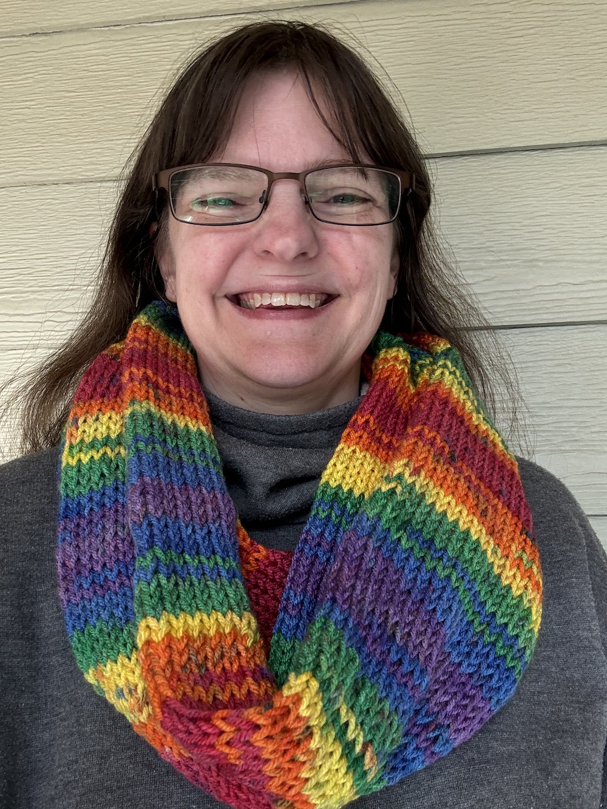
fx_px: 701
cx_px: 304
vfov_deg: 60.0
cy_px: 404
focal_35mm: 30
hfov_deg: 46.8
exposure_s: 1/60
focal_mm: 2.69
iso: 100
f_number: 1.9
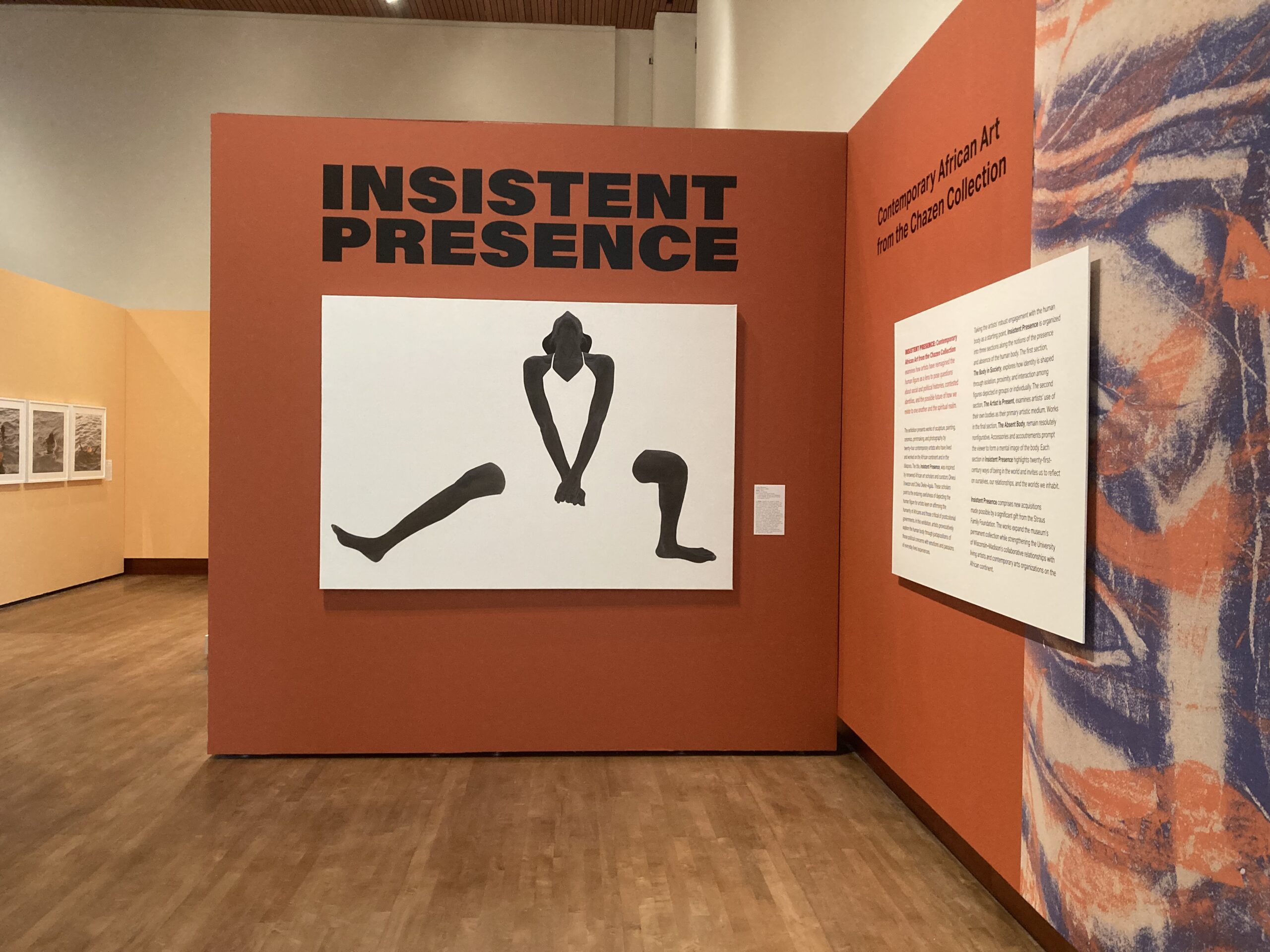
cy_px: 476
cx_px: 635
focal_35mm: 28
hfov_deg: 63.4
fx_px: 1027
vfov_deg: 49.7
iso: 250
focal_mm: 3.99
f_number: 1.8
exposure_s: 1/60
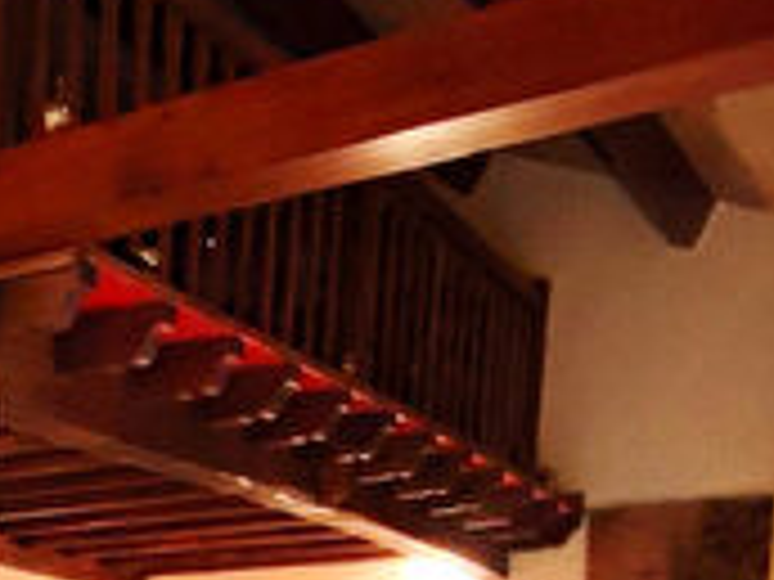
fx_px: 1543
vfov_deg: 18.6
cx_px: -207
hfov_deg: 24.8
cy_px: 897
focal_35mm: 69
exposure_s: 1/33.3
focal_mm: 1.43
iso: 226
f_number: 2.2
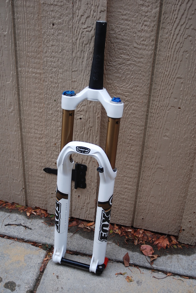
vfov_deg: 44.9
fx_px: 354
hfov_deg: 30.9
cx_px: 98
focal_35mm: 44
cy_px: 146
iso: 200
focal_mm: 29
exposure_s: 1/40
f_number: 4.2
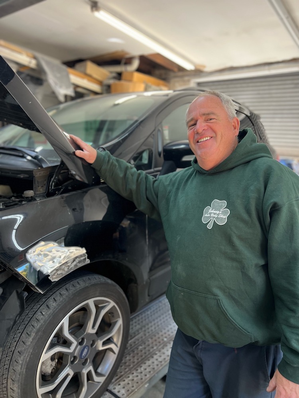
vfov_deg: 67.3
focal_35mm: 26
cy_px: 199
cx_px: 150
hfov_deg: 53.1
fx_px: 299
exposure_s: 1/120
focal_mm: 5.7
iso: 100
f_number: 1.5
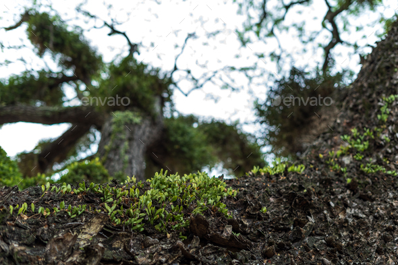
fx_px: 553
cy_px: 132
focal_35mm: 50
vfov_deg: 27.0
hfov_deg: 39.6
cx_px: 199
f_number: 2.5
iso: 50
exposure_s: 1/125
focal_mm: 50
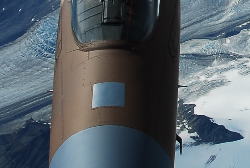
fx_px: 1105
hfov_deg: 12.5
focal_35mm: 159
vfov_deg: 8.5
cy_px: -40
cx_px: 336
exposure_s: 1/400
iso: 100
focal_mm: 20
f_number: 8
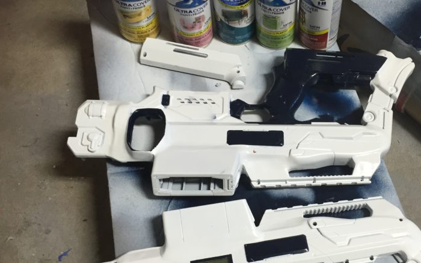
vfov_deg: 28.6
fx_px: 516
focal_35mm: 45
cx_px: 284
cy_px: 144
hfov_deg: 43.7
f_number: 2.2
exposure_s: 1/30
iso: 40
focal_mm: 4.15
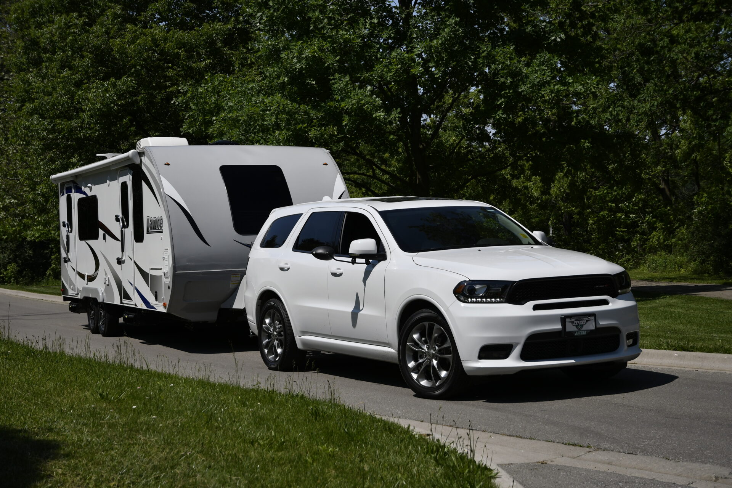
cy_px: 244
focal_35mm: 60
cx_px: 366
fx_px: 1220
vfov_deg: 22.6
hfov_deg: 33.4
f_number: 5.6
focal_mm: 40
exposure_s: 1/1250
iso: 200
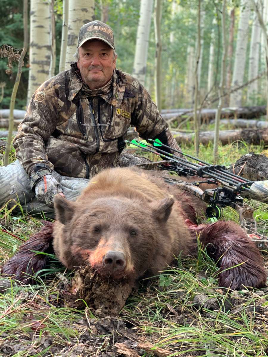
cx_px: 134
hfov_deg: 28.0
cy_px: 178
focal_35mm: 52
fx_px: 537
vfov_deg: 36.8
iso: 125
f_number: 2.4
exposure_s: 1/61
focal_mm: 6
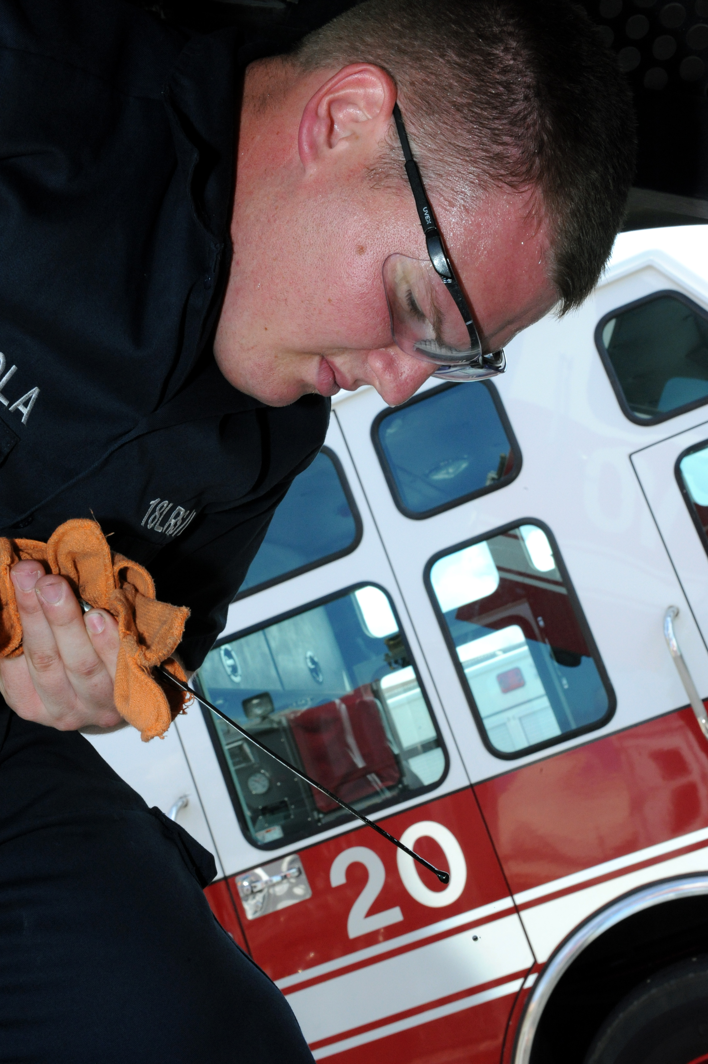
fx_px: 1654
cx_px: 354
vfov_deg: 35.7
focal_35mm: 56
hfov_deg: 24.2
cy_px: 532
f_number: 22
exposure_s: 1/250
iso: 2500
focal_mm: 56
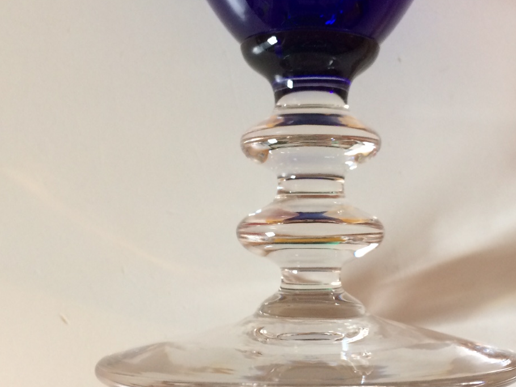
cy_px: 185
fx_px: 775
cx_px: 316
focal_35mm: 52
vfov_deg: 28.0
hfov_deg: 36.6
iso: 100
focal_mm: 4.15
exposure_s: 1/30
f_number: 2.2
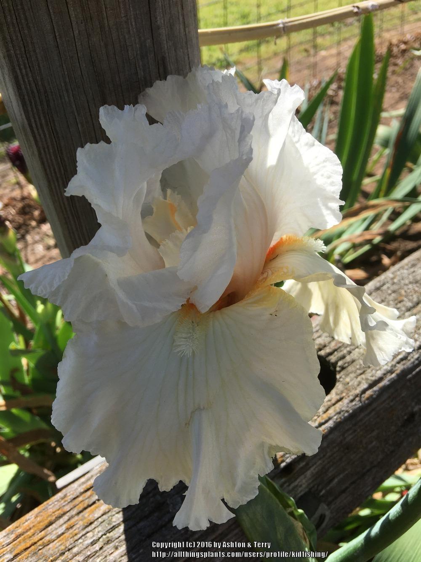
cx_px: 210
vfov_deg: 61.7
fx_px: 470
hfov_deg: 48.2
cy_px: 281
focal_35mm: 29
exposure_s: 1/986
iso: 25
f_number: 2.2
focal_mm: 4.15
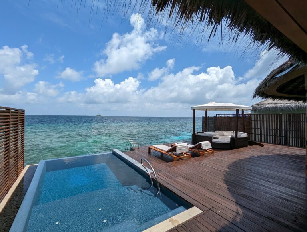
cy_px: 116
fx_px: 142
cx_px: 154
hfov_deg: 94.4
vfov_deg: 78.3
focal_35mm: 16
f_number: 2.2
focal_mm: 2.35
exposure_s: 1/2445
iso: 47
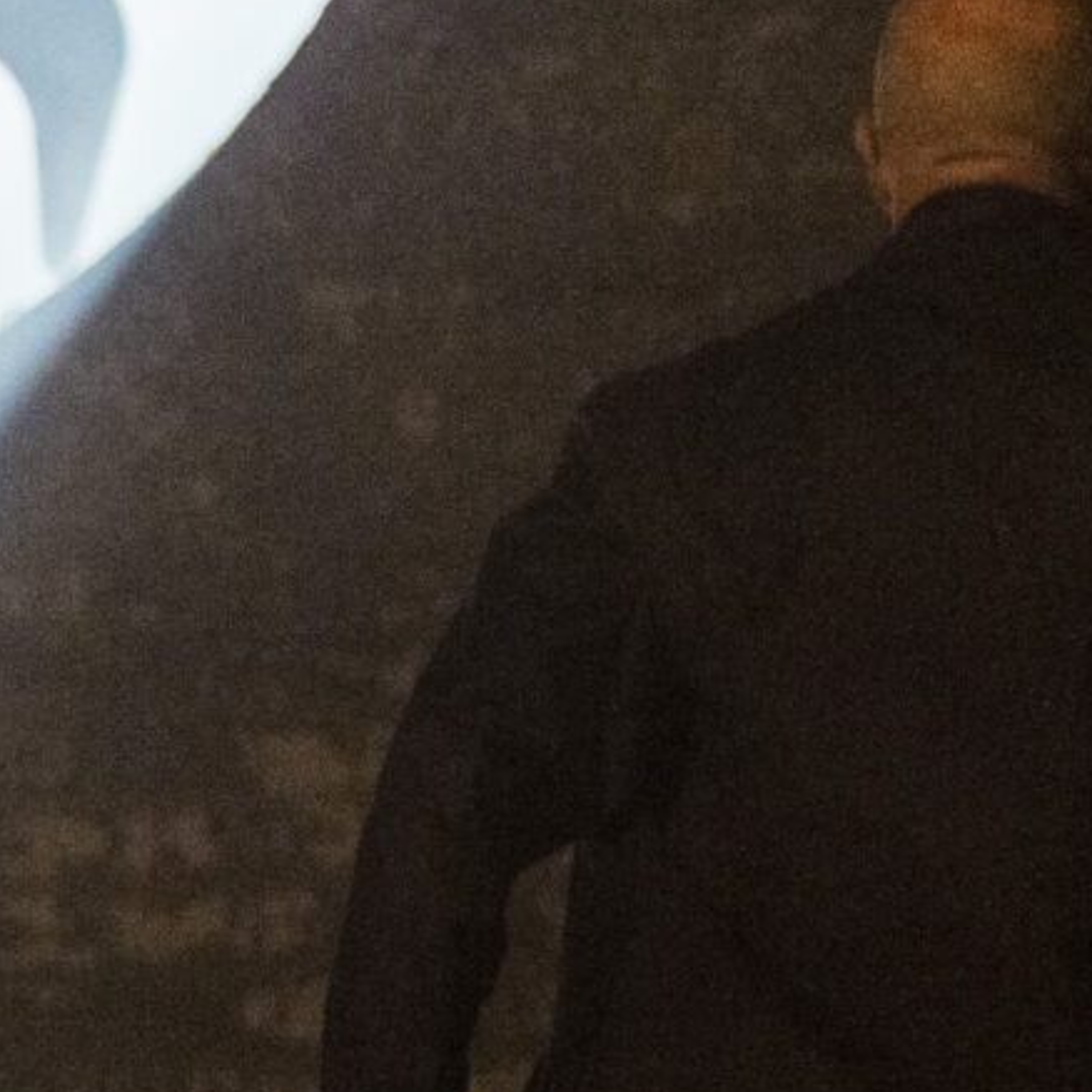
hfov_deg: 2.8
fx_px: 21985
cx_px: -843
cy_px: 941
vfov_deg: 2.8
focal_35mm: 616
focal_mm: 124
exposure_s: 1/250
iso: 4000
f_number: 2.8
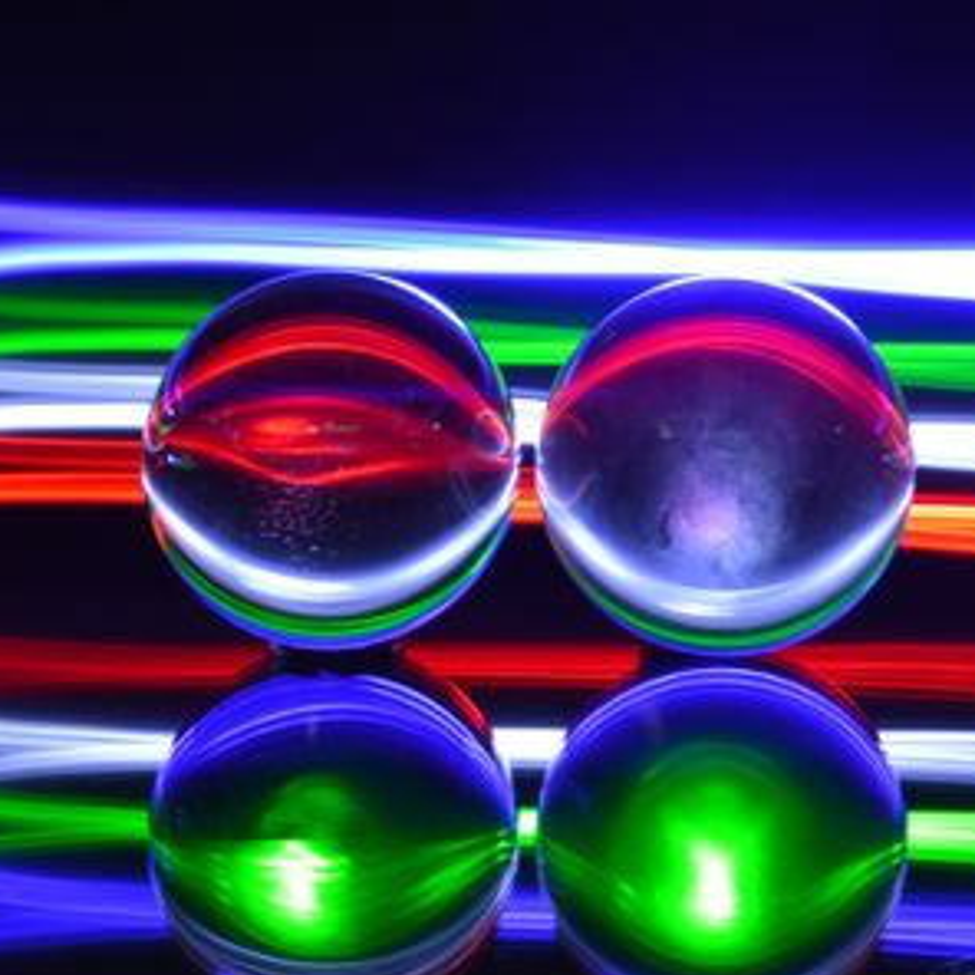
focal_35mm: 95
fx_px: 3027
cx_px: 567
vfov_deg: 18.3
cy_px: 339
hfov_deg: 18.3
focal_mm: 34
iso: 100
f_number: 13
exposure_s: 3.5
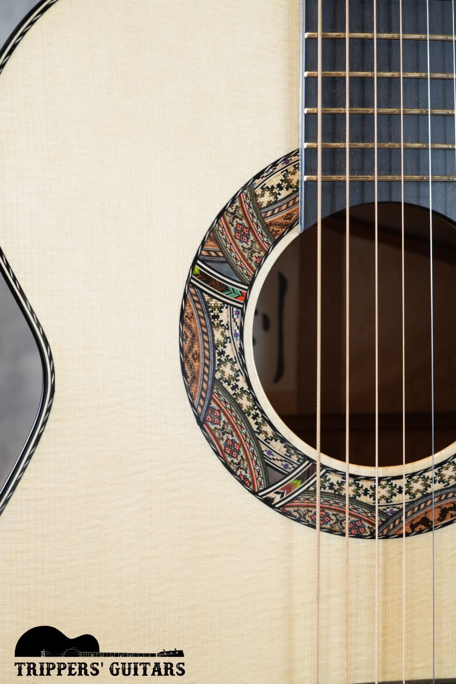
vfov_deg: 39.6
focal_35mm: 50
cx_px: 228
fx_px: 950
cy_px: 342
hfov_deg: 27.0
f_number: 6.3
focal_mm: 50
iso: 3200
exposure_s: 1/20
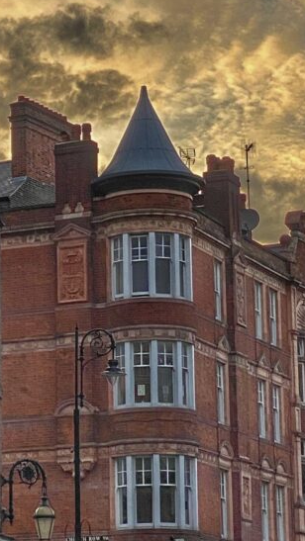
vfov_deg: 13.5
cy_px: 272
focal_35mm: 159
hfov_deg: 7.6
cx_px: -72
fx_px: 2284
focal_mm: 6
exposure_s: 1/340
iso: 20
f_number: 2
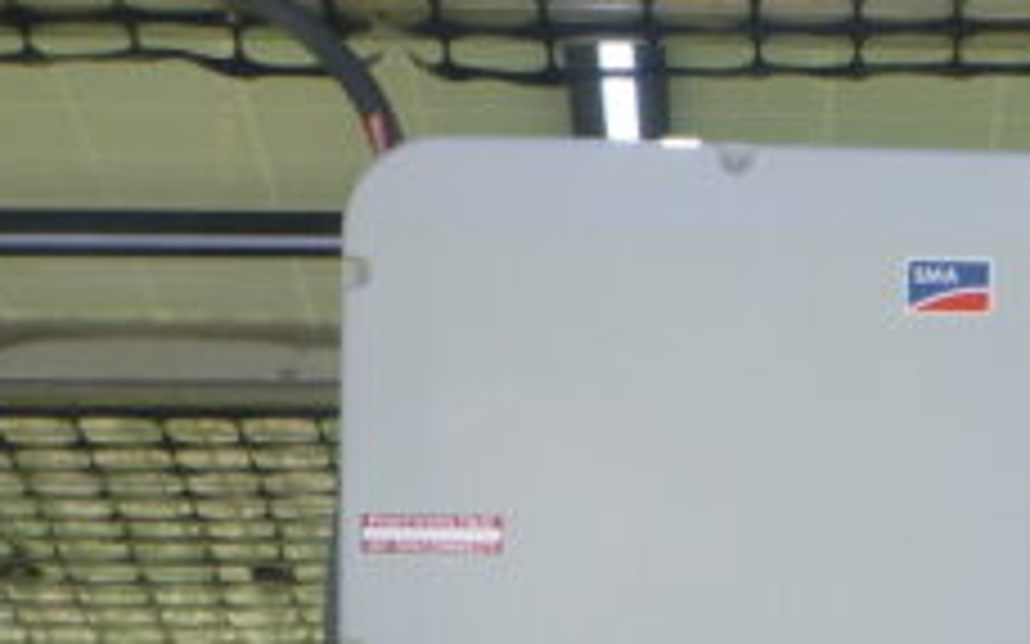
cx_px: 1026
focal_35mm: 89
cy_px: 437
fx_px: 2498
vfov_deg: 14.6
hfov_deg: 22.4
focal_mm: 4.5
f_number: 3.9
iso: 100
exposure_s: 1/125
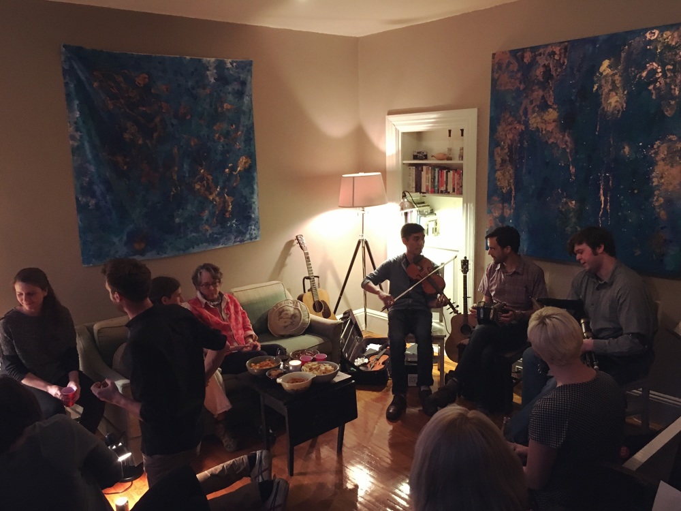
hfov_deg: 61.7
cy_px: 256
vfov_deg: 48.2
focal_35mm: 29
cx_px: 340
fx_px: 571
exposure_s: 1/15
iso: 250
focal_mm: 4.15
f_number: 2.2
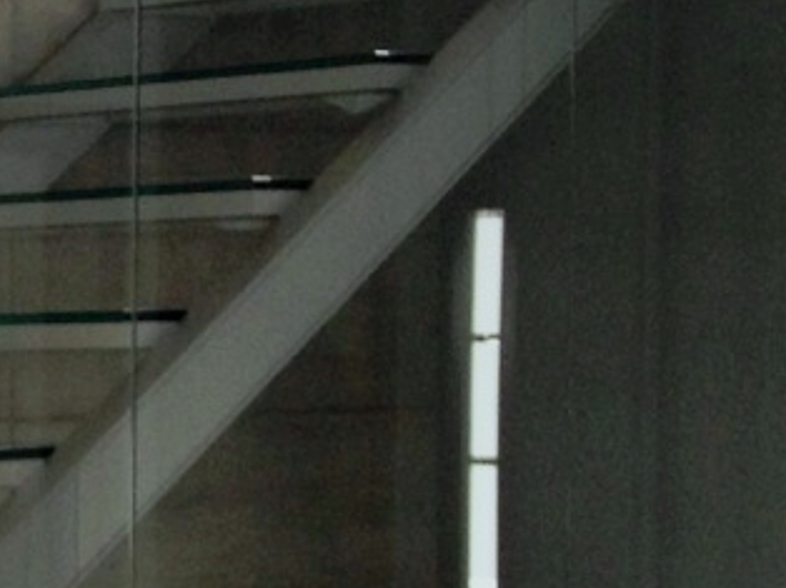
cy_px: 583
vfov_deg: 8.1
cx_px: -894
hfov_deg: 9.9
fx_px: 4129
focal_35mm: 182
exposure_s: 1/30
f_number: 2.4
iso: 64
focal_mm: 4.28
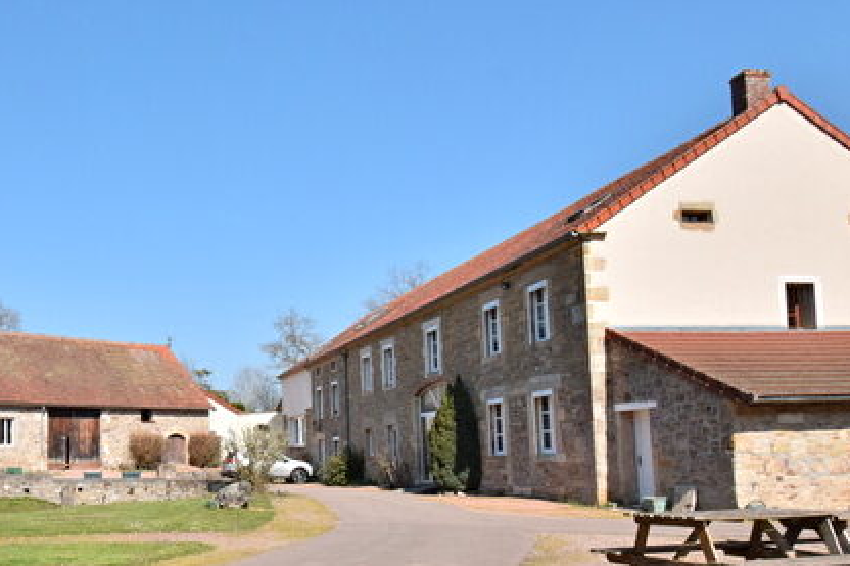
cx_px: 204
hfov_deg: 54.6
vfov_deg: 39.2
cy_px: 411
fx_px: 775
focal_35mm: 33
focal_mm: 13
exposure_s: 1/800
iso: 800
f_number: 14
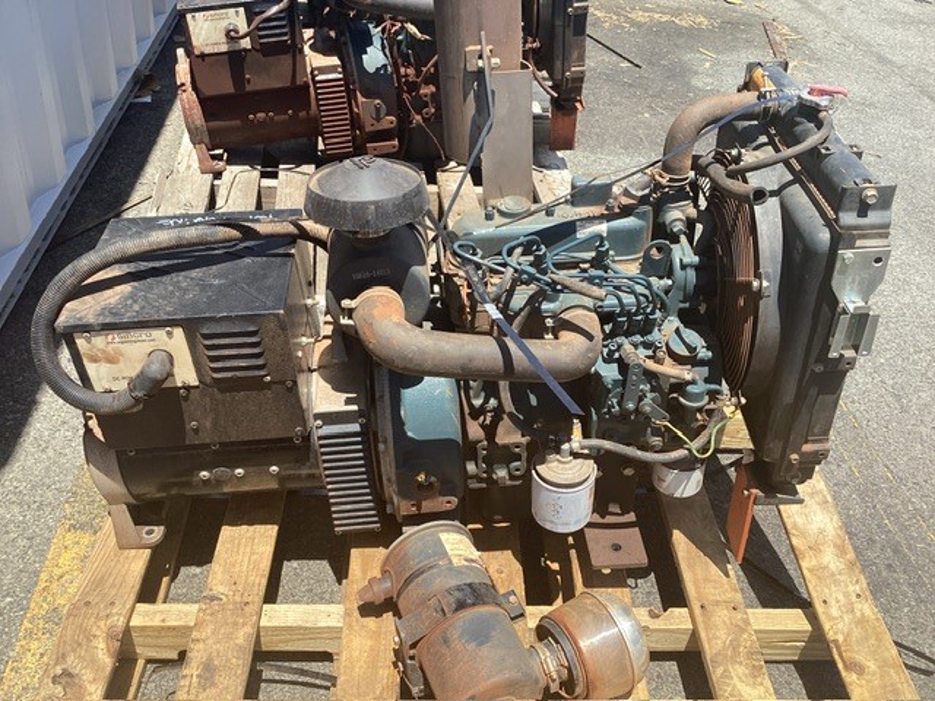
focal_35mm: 31
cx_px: 468
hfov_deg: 58.4
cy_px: 350
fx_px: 837
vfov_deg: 45.4
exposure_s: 1/776
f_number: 2.4
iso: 25
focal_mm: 3.3
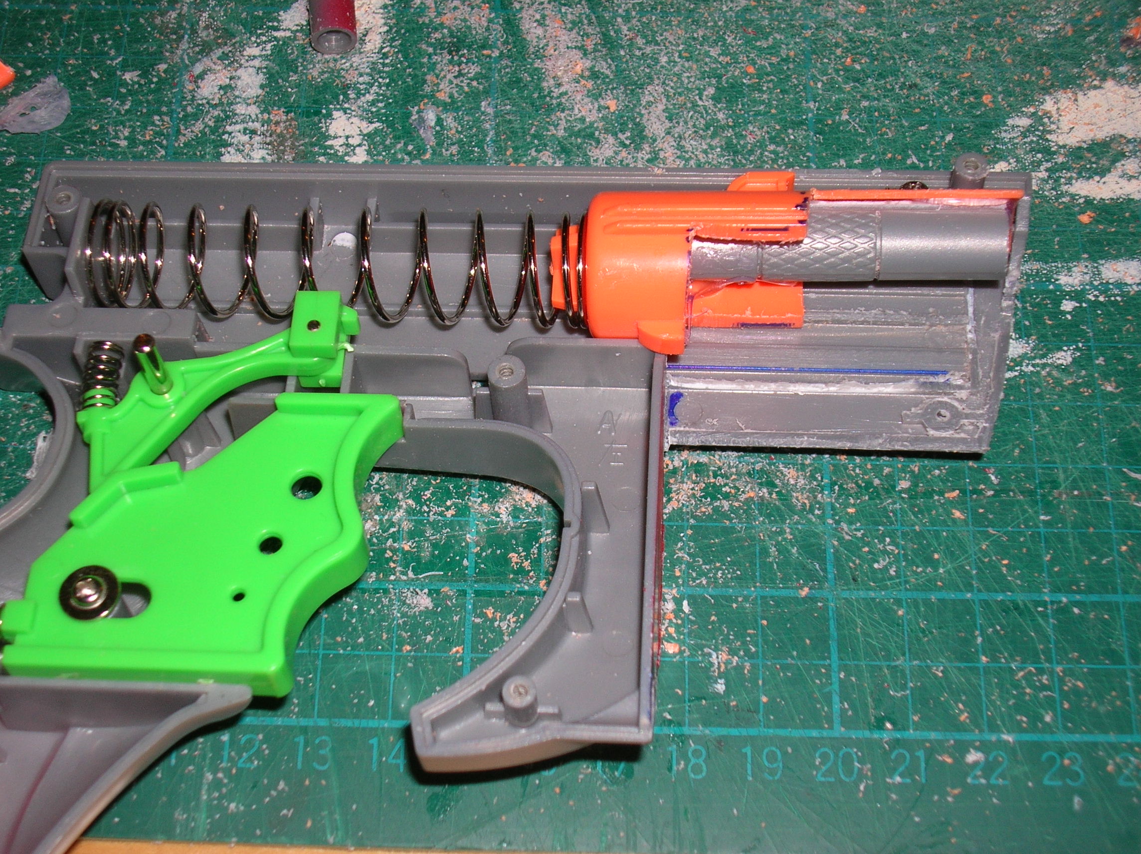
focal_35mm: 58
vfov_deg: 25.2
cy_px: 427
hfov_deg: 33.3
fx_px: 1910
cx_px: 570
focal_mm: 9.6
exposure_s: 1/60.1
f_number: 3.5
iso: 50
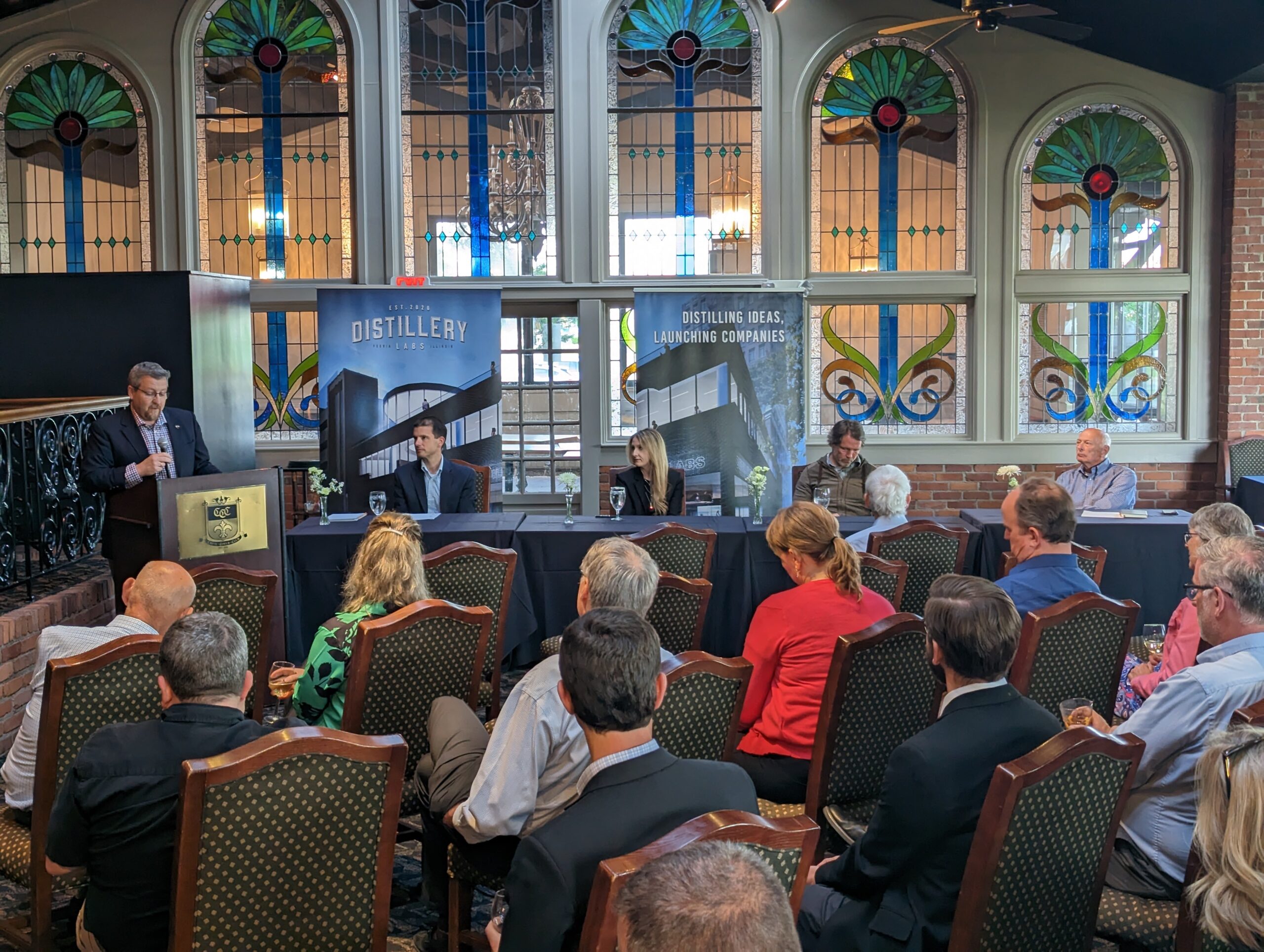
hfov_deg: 39.6
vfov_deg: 30.3
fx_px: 1755
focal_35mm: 48
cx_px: 632
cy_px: 476
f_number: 1.85
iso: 118
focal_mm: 6.81
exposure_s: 1/34.5
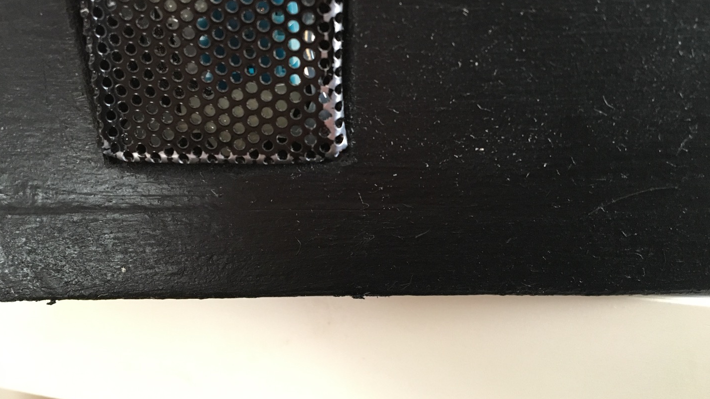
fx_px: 602
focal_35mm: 32
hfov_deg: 61.0
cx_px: 355
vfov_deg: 36.6
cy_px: 162
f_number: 2.2
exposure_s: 1/25
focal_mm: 4.15
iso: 200
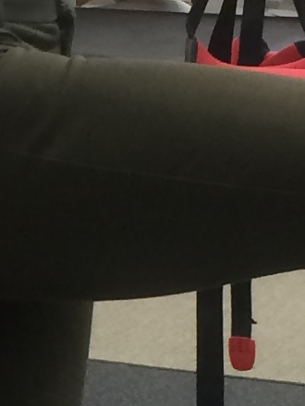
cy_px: 347
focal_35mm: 215
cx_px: -207
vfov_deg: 9.2
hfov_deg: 6.8
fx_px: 2526
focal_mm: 4.15
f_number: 2.2
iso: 64
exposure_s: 1/30
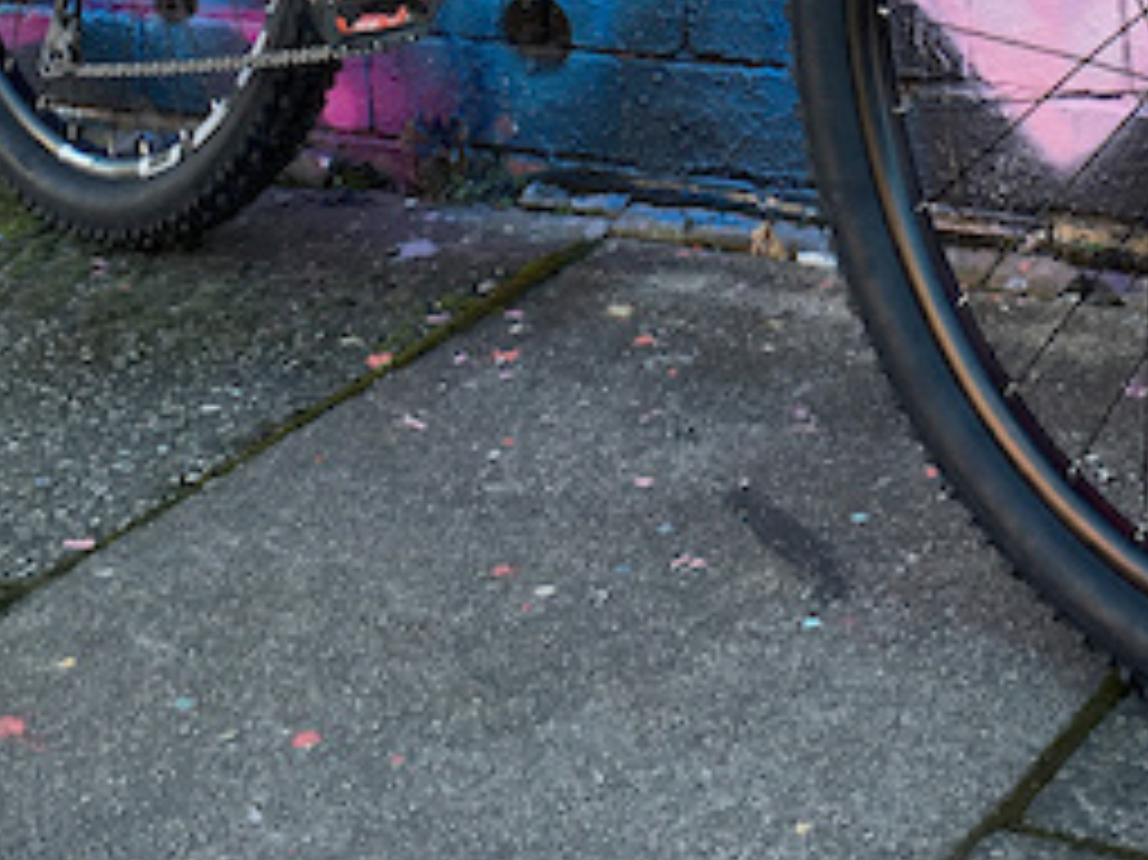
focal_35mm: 91
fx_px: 3016
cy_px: -396
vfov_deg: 15.1
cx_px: 891
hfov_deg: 21.3
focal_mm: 4.15
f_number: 2.2
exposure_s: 1/100
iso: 32
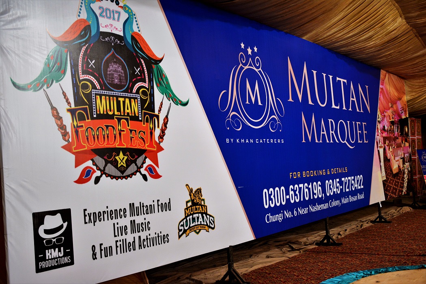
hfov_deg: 43.6
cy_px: 142
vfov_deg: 29.9
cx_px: 213
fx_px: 532
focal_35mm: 45
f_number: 4
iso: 800
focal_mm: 30
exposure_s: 1/40
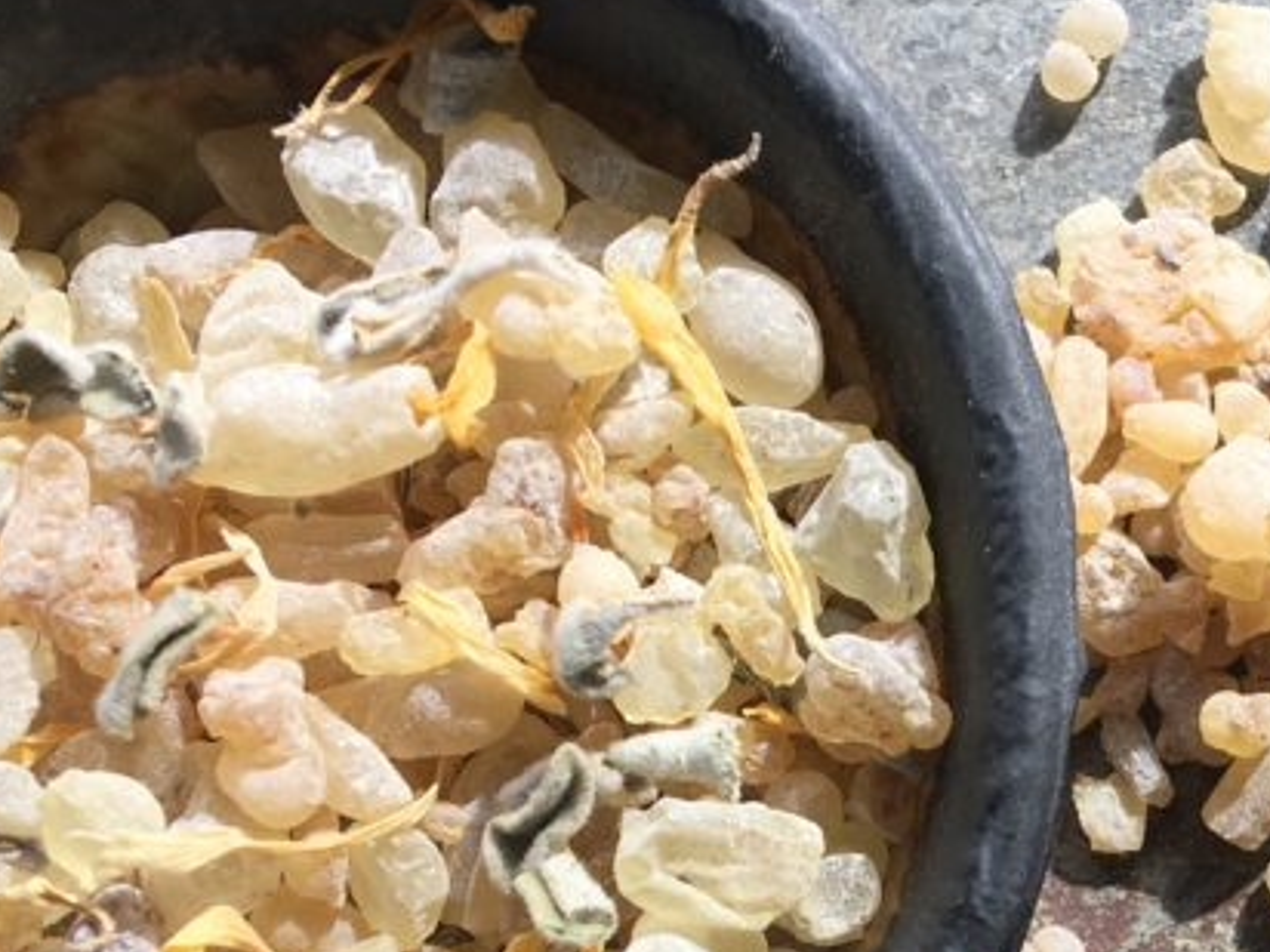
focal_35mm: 72
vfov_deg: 20.1
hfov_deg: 26.2
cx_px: 1116
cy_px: 847
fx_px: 2642
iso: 25
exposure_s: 1/356
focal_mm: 4.15
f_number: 2.2
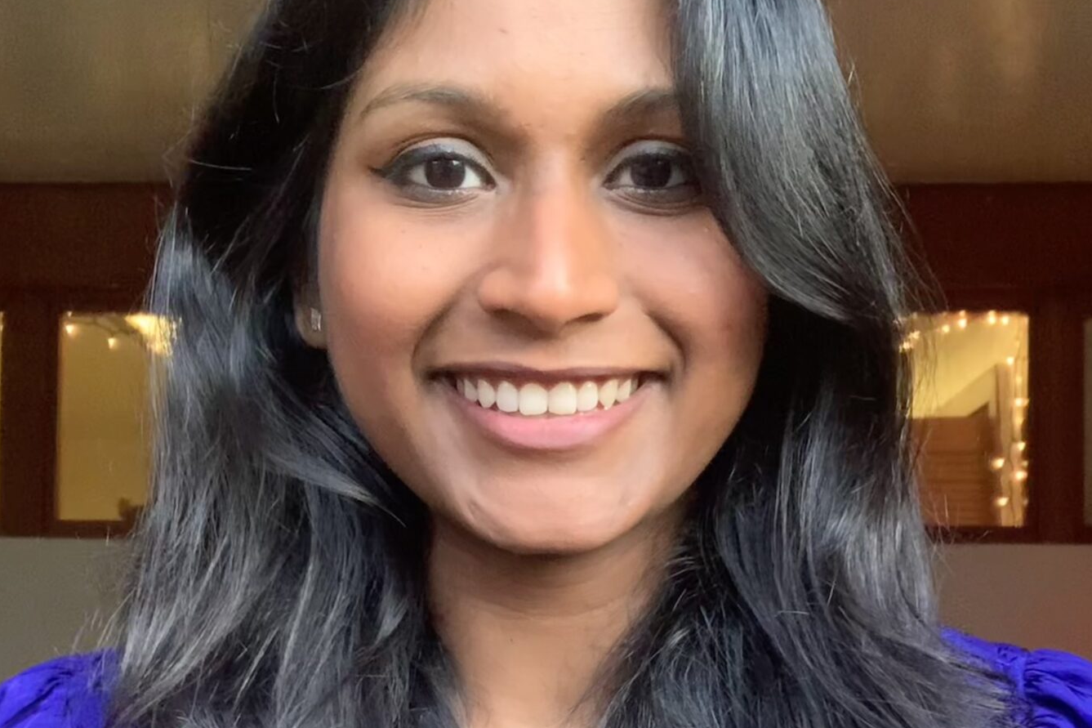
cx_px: 559
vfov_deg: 26.0
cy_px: 594
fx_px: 1547
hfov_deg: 38.9
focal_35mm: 51
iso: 250
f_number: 2.2
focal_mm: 2.87
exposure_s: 1/60
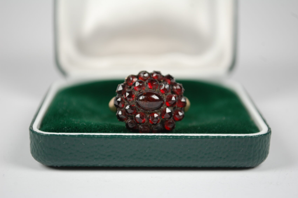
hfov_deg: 24.6
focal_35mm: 82
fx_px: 682
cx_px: 149
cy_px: 99
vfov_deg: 16.5
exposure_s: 1/125
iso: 250
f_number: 5.6
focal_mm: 55
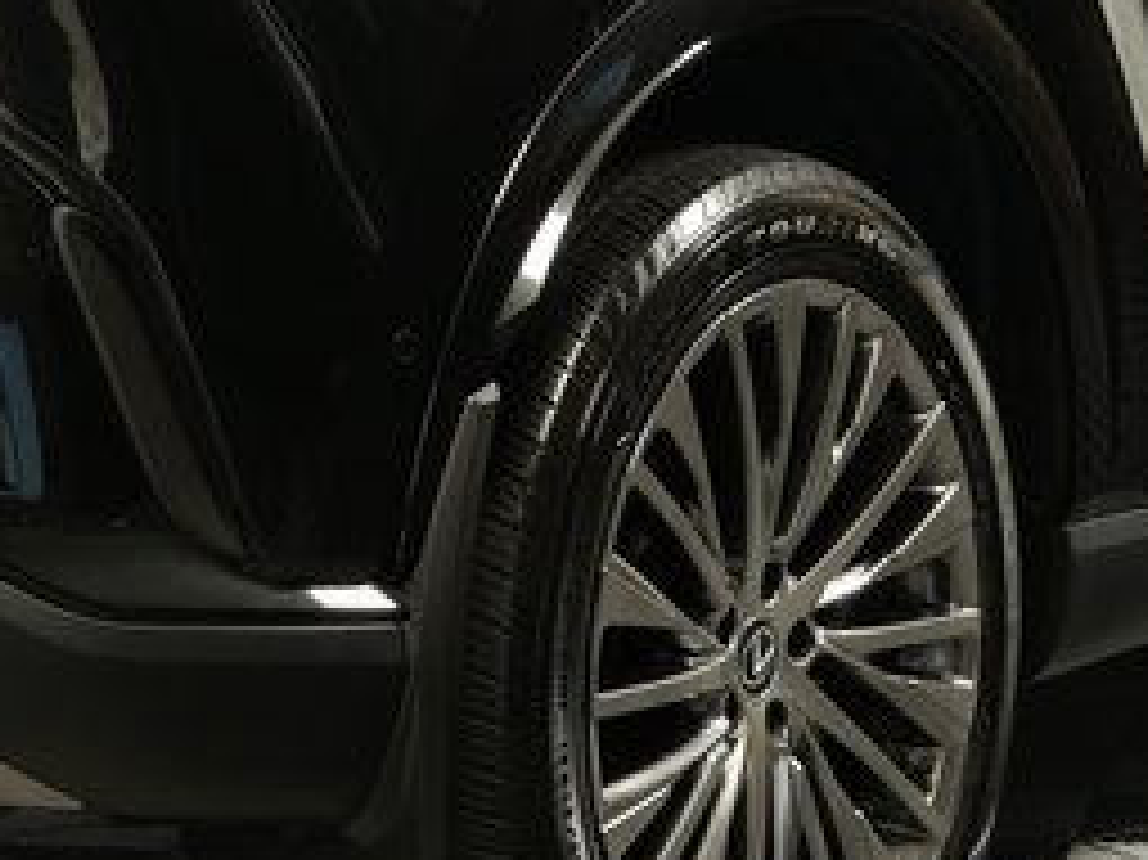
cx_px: 279
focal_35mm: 177
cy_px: 135
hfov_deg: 11.1
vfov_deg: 8.4
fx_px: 5867
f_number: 4.2
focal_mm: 22
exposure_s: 1/200
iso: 250
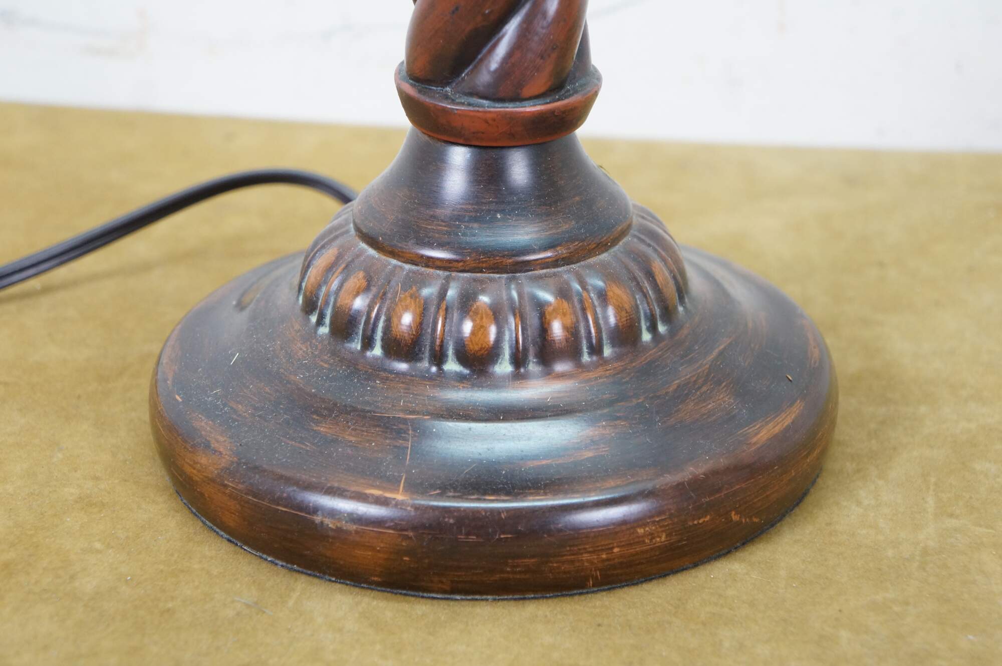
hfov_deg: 29.3
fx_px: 1918
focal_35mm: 69
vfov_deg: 19.7
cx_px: 501
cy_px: 333
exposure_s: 1/80
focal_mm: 46
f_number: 5
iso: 1250
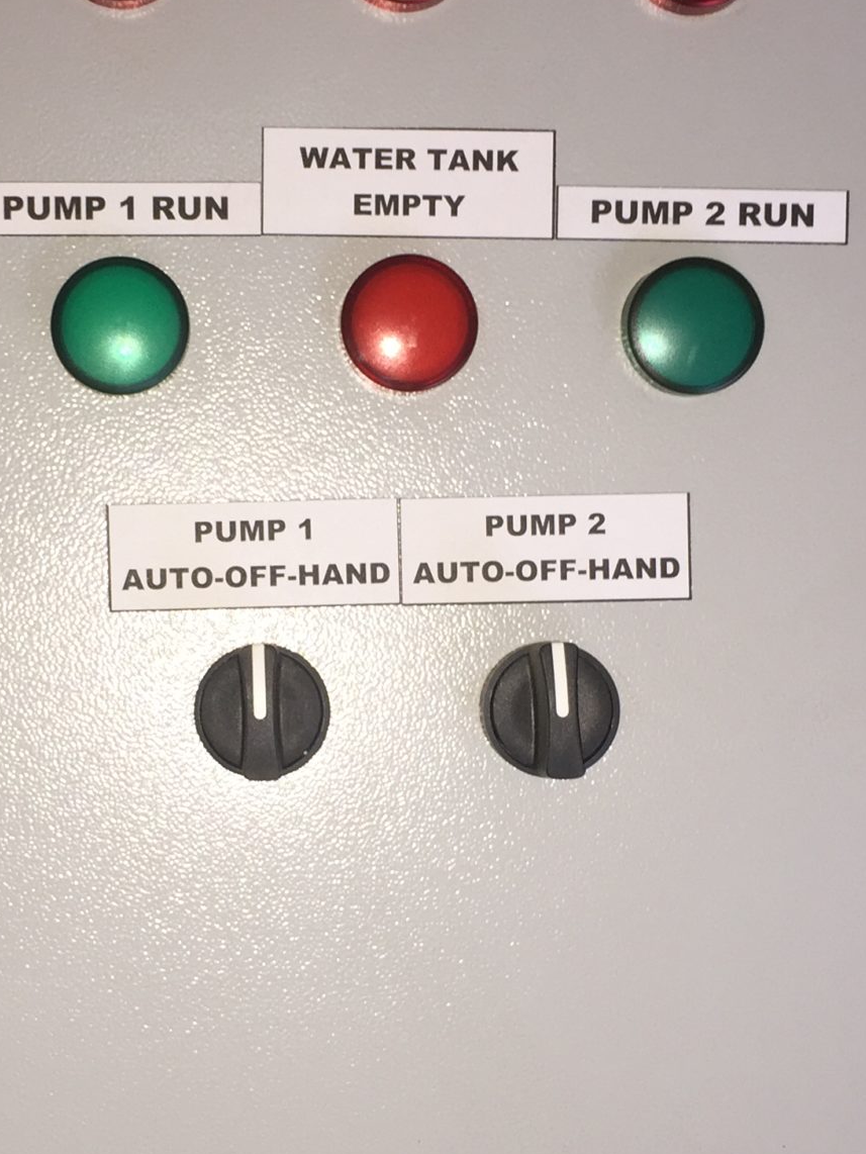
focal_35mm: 65
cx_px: 310
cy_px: 683
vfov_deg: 29.8
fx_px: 2167
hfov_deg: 22.5
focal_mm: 4.15
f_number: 2.2
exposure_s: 1/33
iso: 32
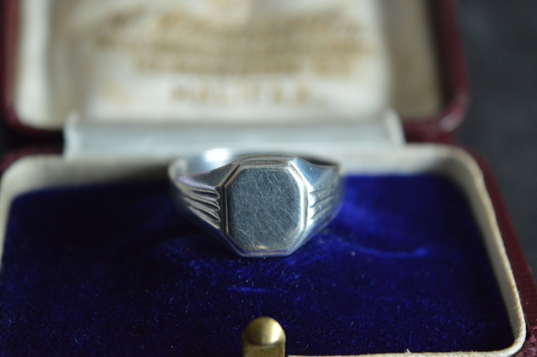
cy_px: 178
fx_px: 1230
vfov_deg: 16.5
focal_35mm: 82
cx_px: 268
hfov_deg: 24.6
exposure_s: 1/40
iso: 1600
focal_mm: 55
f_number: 5.6
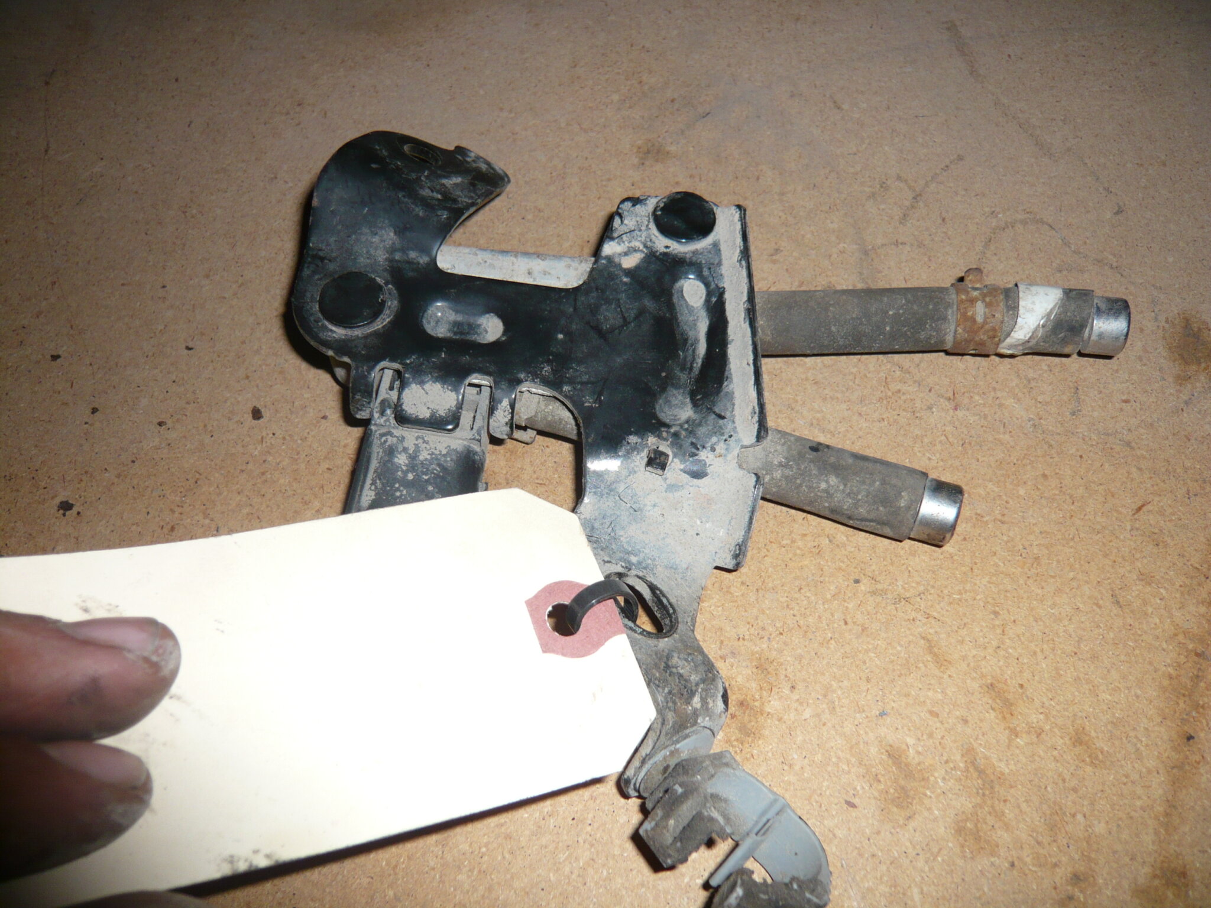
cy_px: 454
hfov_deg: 63.4
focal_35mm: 28
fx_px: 980
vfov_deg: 49.7
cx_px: 606
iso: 100
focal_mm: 4.6
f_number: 2.8
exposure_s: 1/30
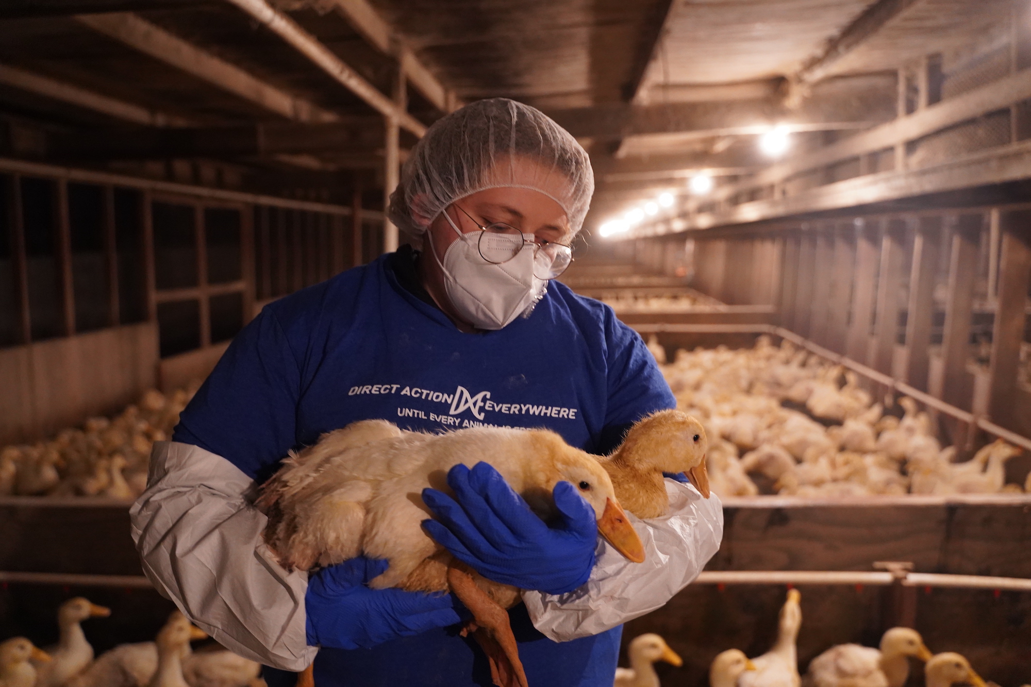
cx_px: 516
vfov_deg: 43.6
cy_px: 344
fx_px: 859
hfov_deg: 61.9
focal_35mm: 30
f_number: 3.2
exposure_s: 1/50
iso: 6400
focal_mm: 30
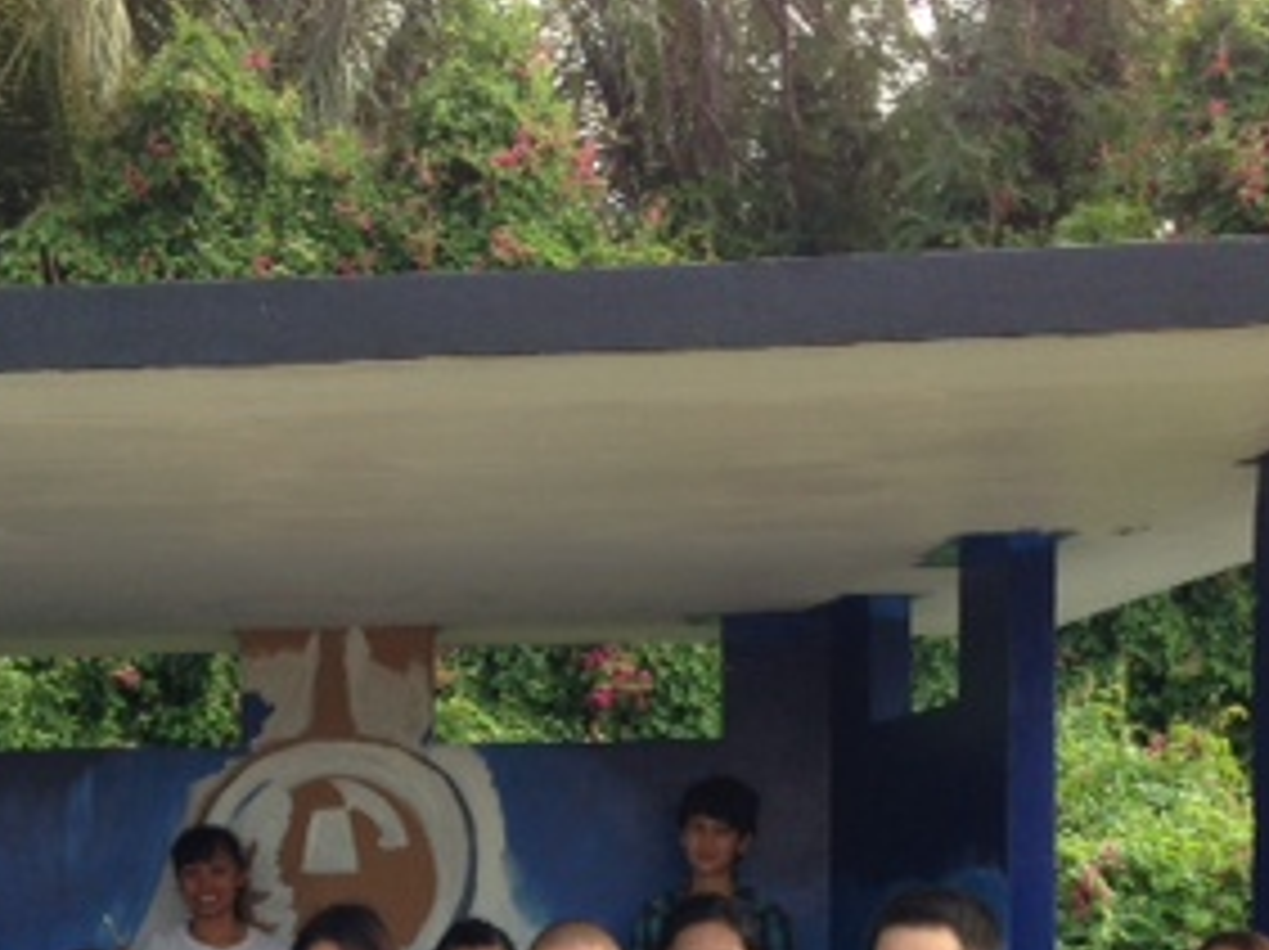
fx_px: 2747
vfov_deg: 18.8
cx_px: 292
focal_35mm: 75
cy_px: 1076
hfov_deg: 25.6
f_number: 2.4
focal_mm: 4.13
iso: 50
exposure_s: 1/366
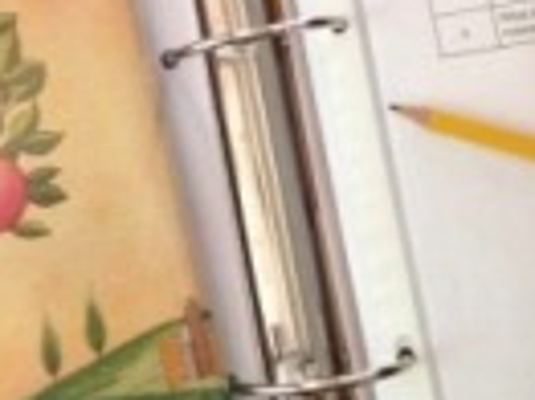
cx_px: 69
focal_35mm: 106
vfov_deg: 13.9
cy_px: 67
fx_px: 1637
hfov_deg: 18.3
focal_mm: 4.12
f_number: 2.4
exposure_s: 1/15
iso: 400
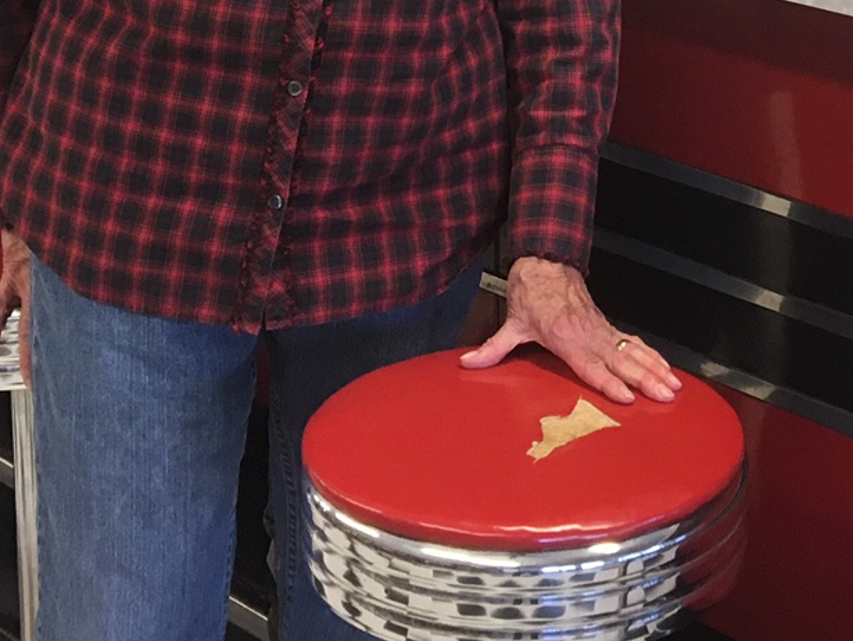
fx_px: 2342
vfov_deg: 14.5
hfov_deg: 20.5
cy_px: -314
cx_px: 634
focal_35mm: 95
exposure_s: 1/30
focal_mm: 4.15
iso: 40
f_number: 2.2
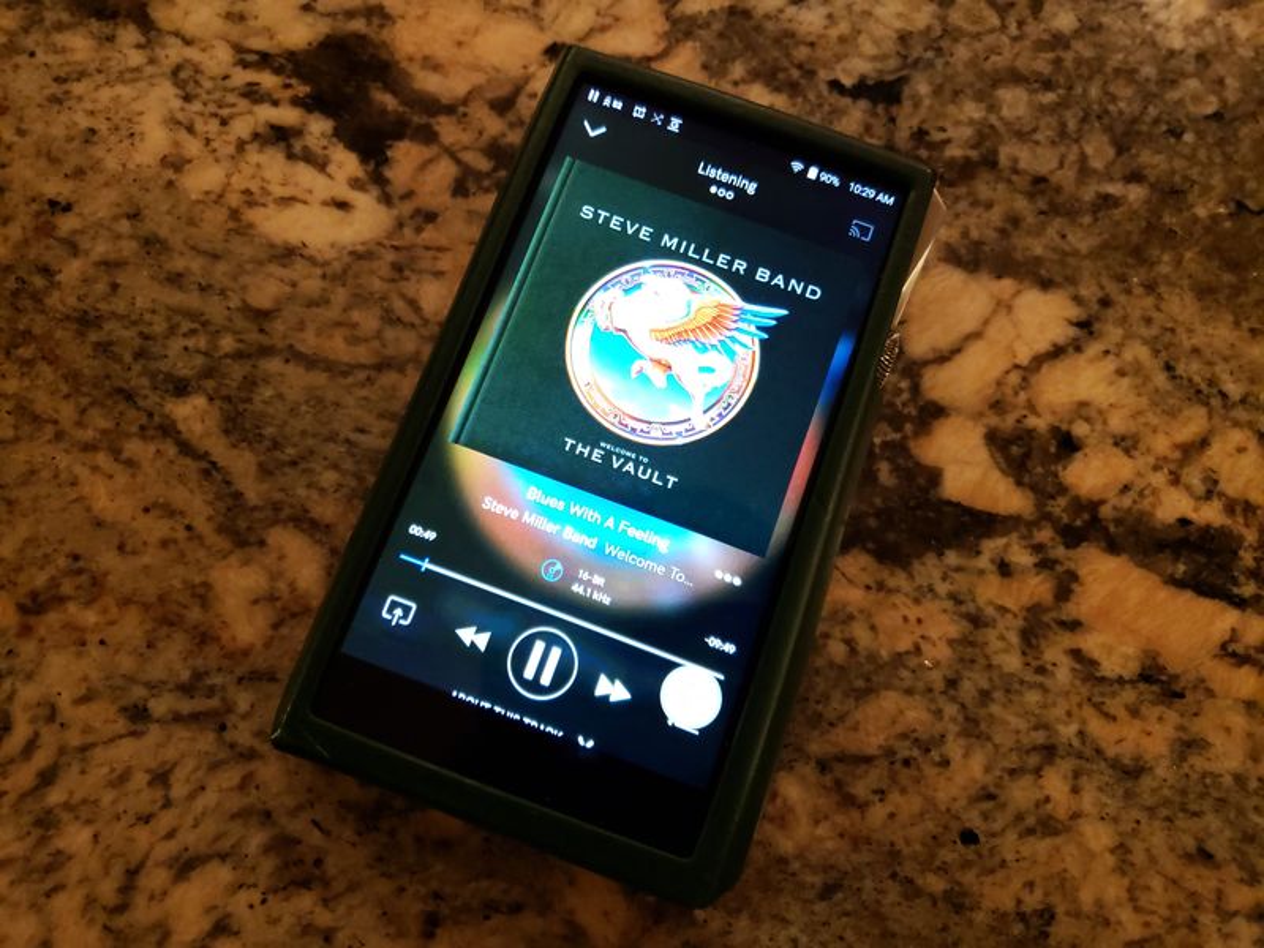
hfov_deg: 67.3
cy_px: 474
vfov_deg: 53.1
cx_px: 632
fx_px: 949
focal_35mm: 26
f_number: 1.5
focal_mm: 4.3
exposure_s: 1/60
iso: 400
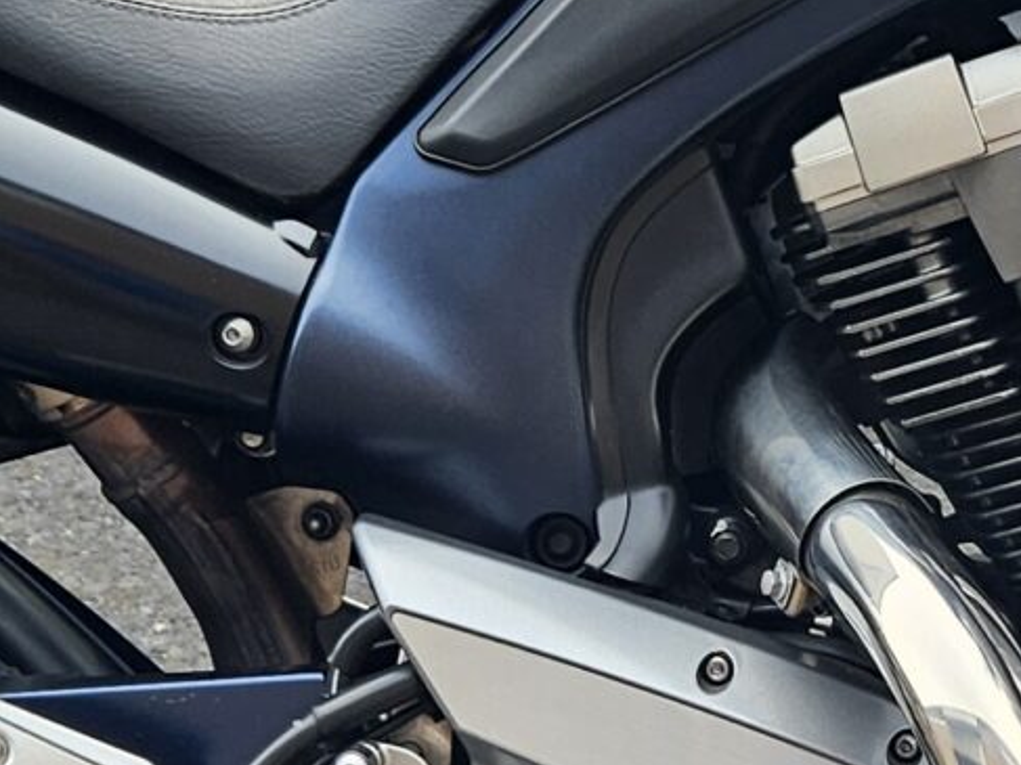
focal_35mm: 121
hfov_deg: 16.1
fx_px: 3568
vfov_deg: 12.2
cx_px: 904
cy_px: 329
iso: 25
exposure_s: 1/405
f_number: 1.8
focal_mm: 5.4
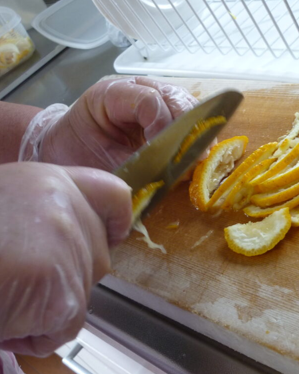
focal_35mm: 44
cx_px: 230
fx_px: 487
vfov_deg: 42.0
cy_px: 188
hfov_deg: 33.4
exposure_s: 1/30
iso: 160
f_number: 2.8
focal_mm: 5.5
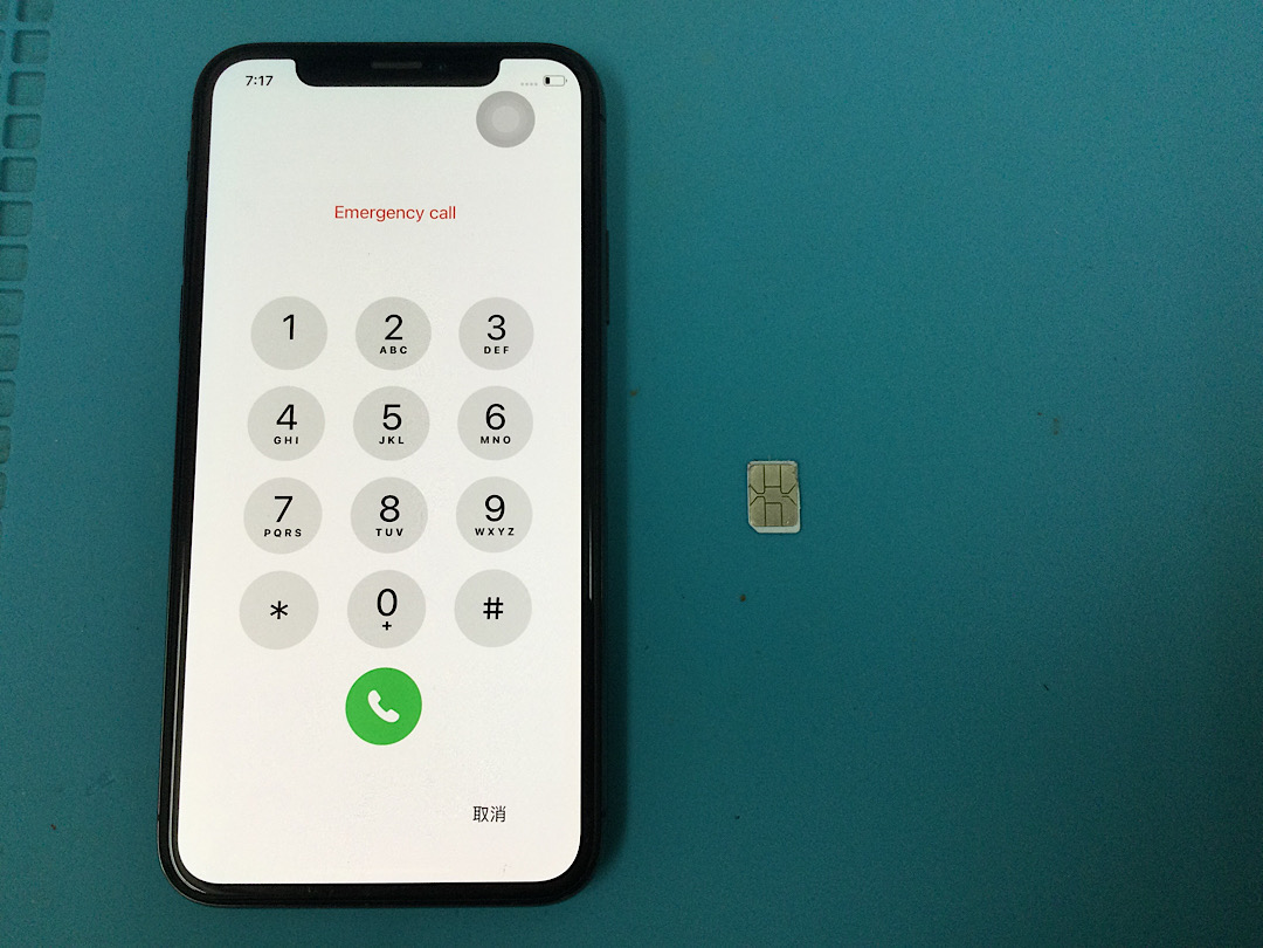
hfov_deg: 58.4
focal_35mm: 31
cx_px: 632
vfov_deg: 45.4
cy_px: 474
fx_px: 1131
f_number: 2.4
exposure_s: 1/33
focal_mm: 3.3
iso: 32
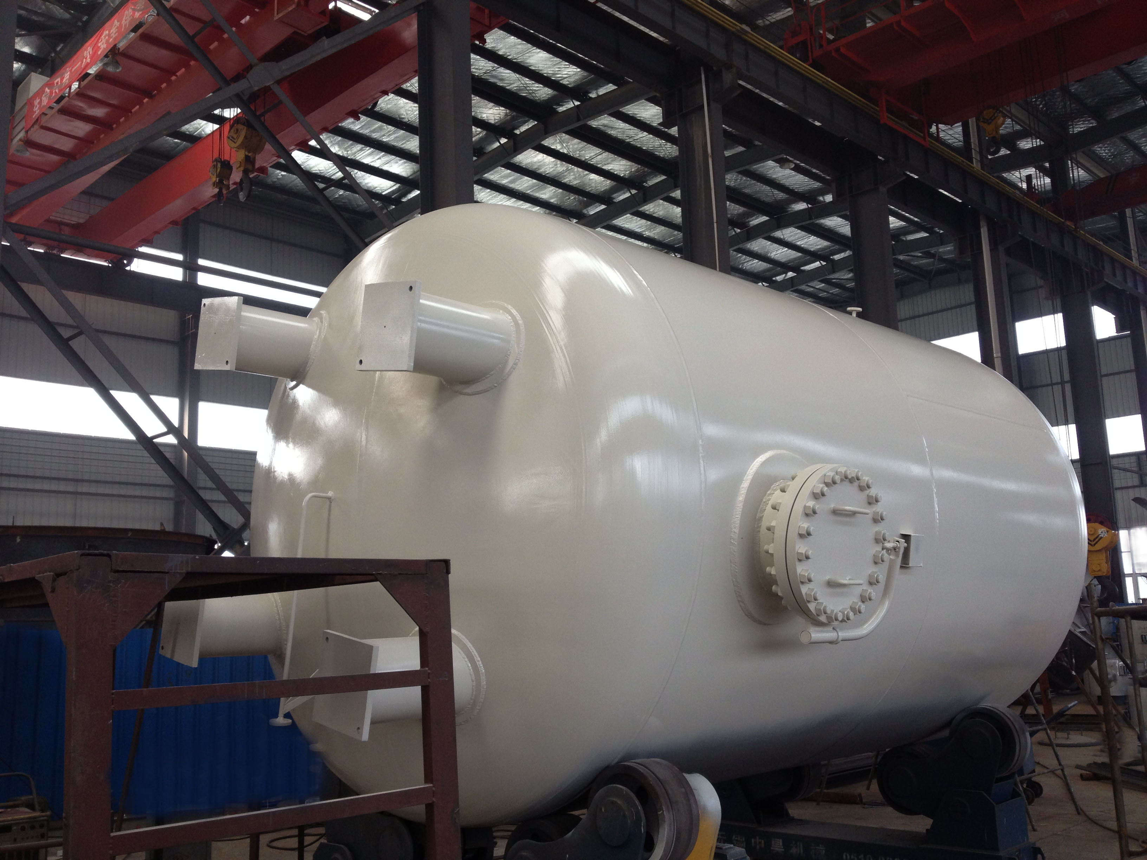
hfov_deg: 52.6
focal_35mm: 35
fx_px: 1160
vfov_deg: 40.7
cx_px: 574
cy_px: 430
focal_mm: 4.28
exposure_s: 1/120
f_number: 2.4
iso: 80
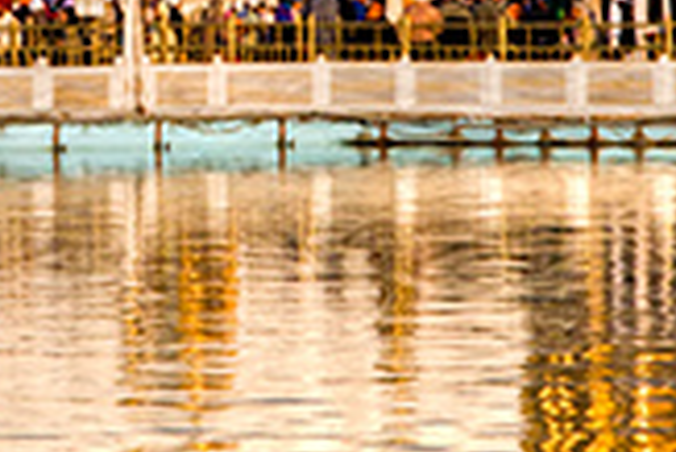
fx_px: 6205
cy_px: 56
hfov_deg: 6.2
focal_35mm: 330
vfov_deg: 4.2
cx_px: 203
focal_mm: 35
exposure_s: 1/750
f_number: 8
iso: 200
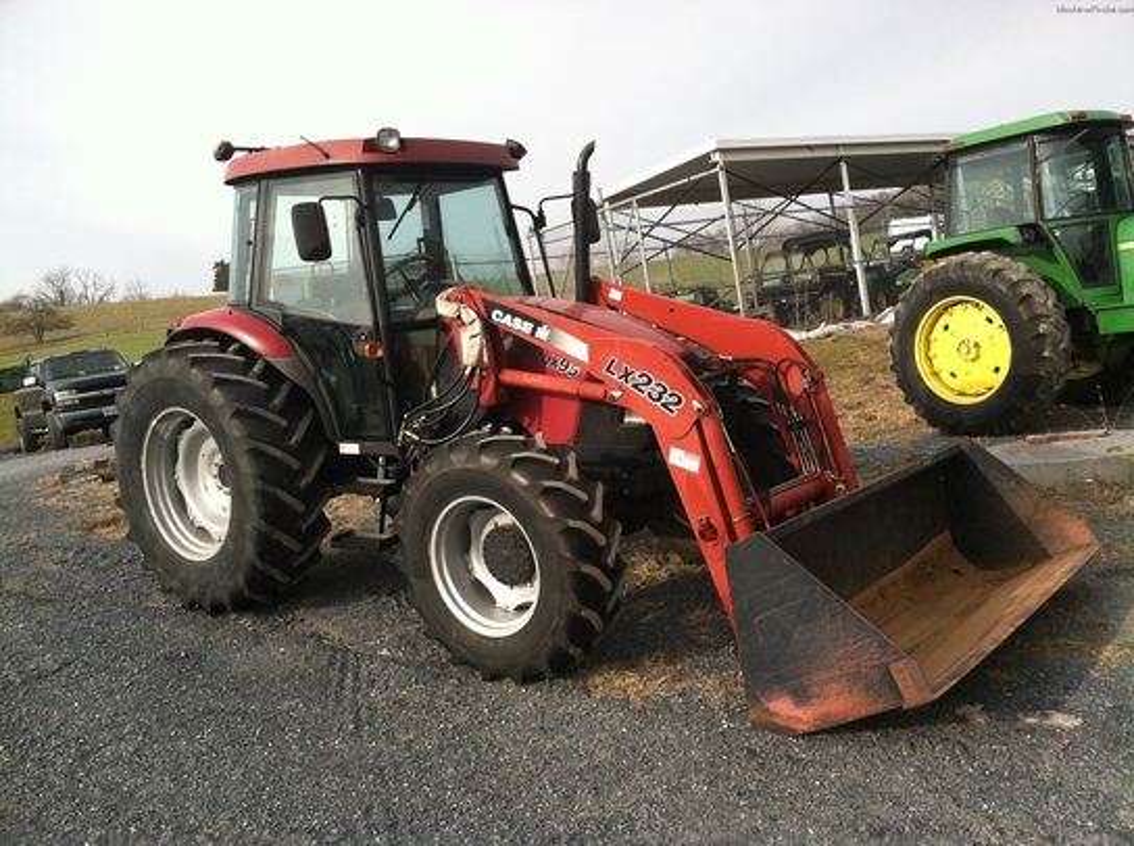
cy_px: 423
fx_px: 1145
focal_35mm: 35
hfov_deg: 52.7
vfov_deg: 40.6
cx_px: 567
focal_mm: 3.85
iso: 80
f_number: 2.8
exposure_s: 1/526
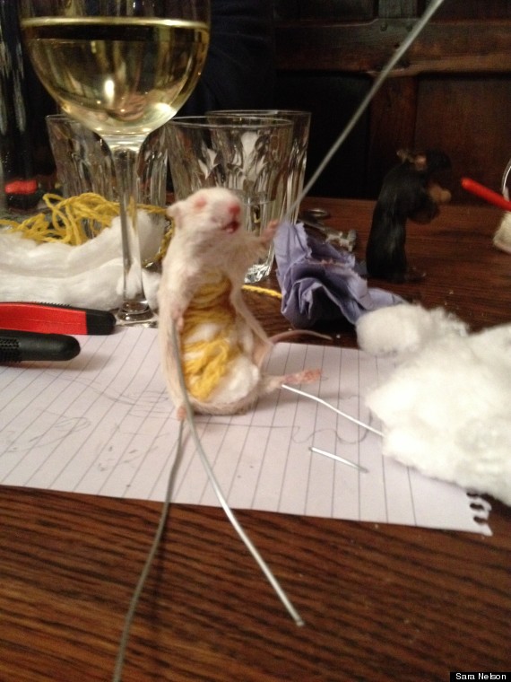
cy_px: 341
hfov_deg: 40.7
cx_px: 256
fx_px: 689
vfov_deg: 52.6
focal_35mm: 35
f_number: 2.4
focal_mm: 4.28
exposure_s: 1/15
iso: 640
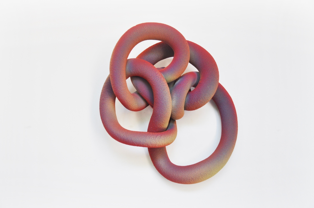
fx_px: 392
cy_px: 104
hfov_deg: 43.7
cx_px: 157
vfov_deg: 29.8
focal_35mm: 45
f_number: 5
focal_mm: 30
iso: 400
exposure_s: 1/100
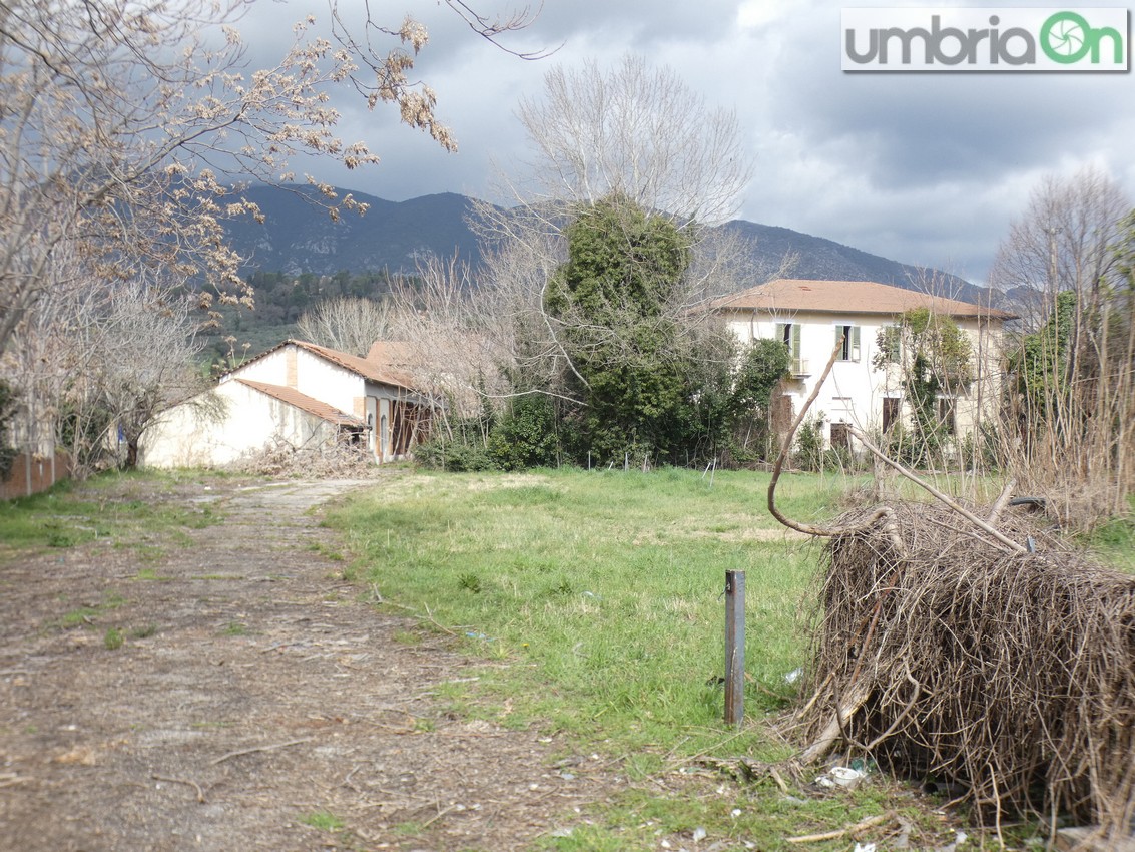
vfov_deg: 36.8
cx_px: 568
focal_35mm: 39
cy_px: 426
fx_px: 1279
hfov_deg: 47.9
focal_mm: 7.1
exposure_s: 1/500
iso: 80
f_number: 3.6
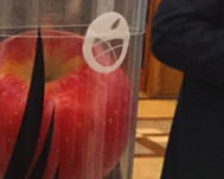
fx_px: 795
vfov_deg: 12.3
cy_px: 261
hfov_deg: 15.1
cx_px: -94
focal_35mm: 120
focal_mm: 4.15
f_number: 2.2
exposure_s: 1/33
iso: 250
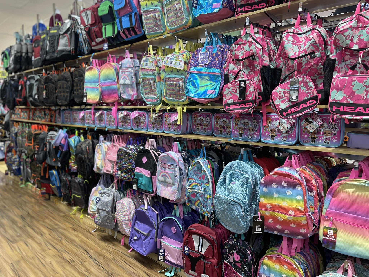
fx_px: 277
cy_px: 138
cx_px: 184
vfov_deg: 53.1
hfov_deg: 67.3
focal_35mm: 26
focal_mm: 5.1
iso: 125
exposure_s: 1/120
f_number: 1.6
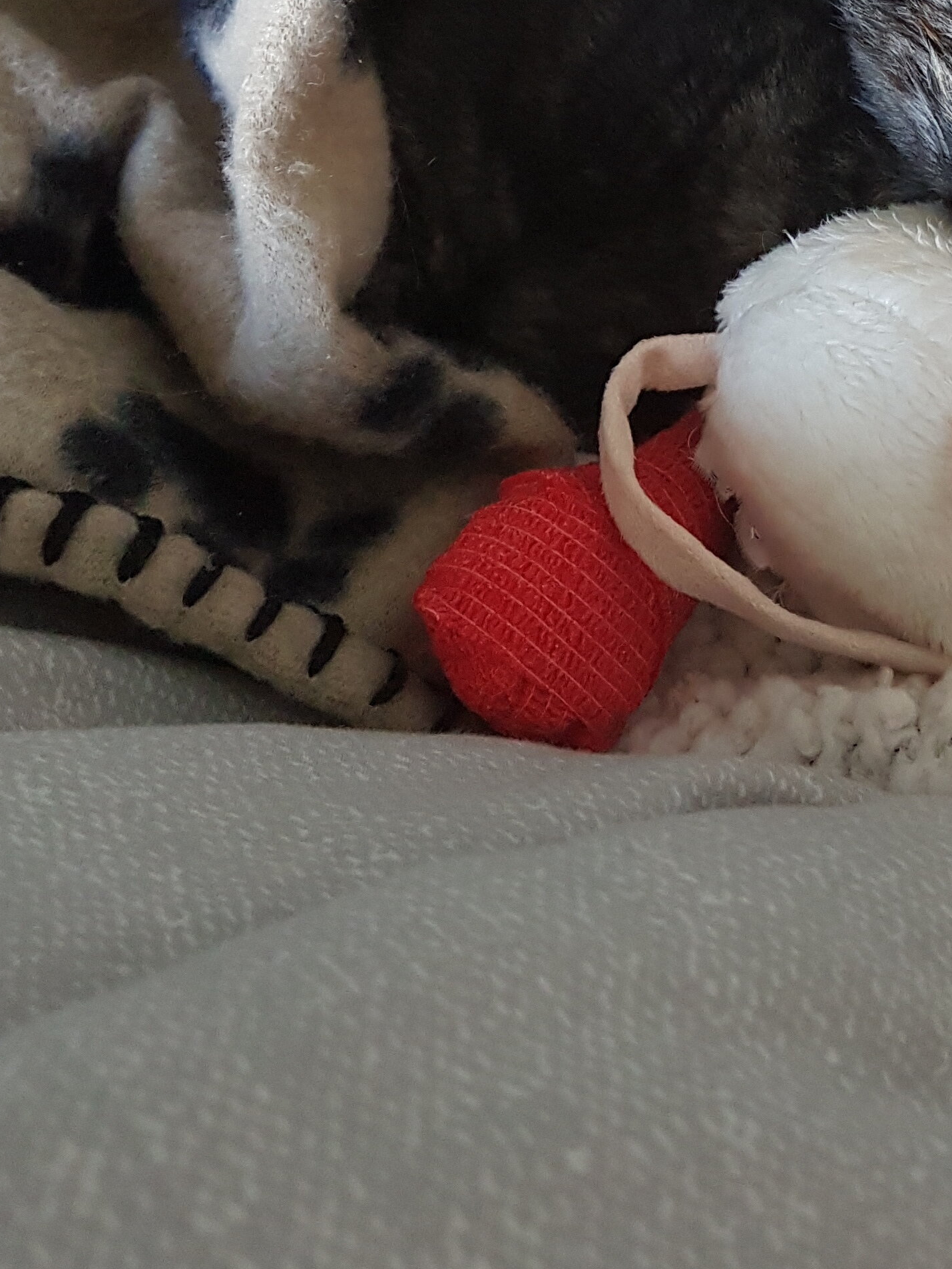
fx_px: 2016
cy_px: 119
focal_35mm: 55
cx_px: 863
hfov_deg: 25.7
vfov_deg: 33.1
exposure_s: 1/50
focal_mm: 4.2
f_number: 1.7
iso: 200
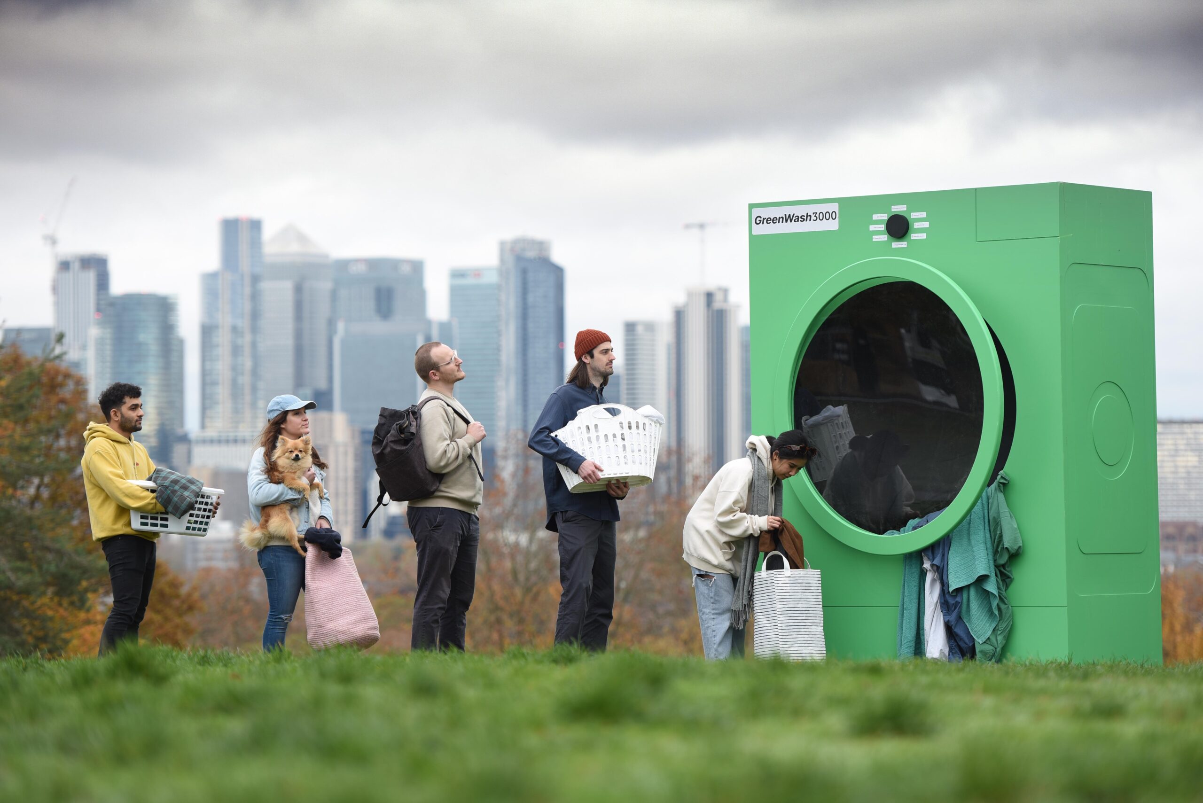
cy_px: 402
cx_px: 602
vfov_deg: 10.2
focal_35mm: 135
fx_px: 4513
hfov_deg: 15.2
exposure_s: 1/160
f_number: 3.2
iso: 100
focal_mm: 135
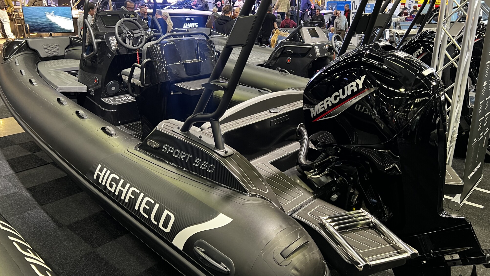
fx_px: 377
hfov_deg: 66.1
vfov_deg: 40.2
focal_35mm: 29
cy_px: 127
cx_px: 243
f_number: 1.5
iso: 320
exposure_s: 1/50
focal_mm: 5.7
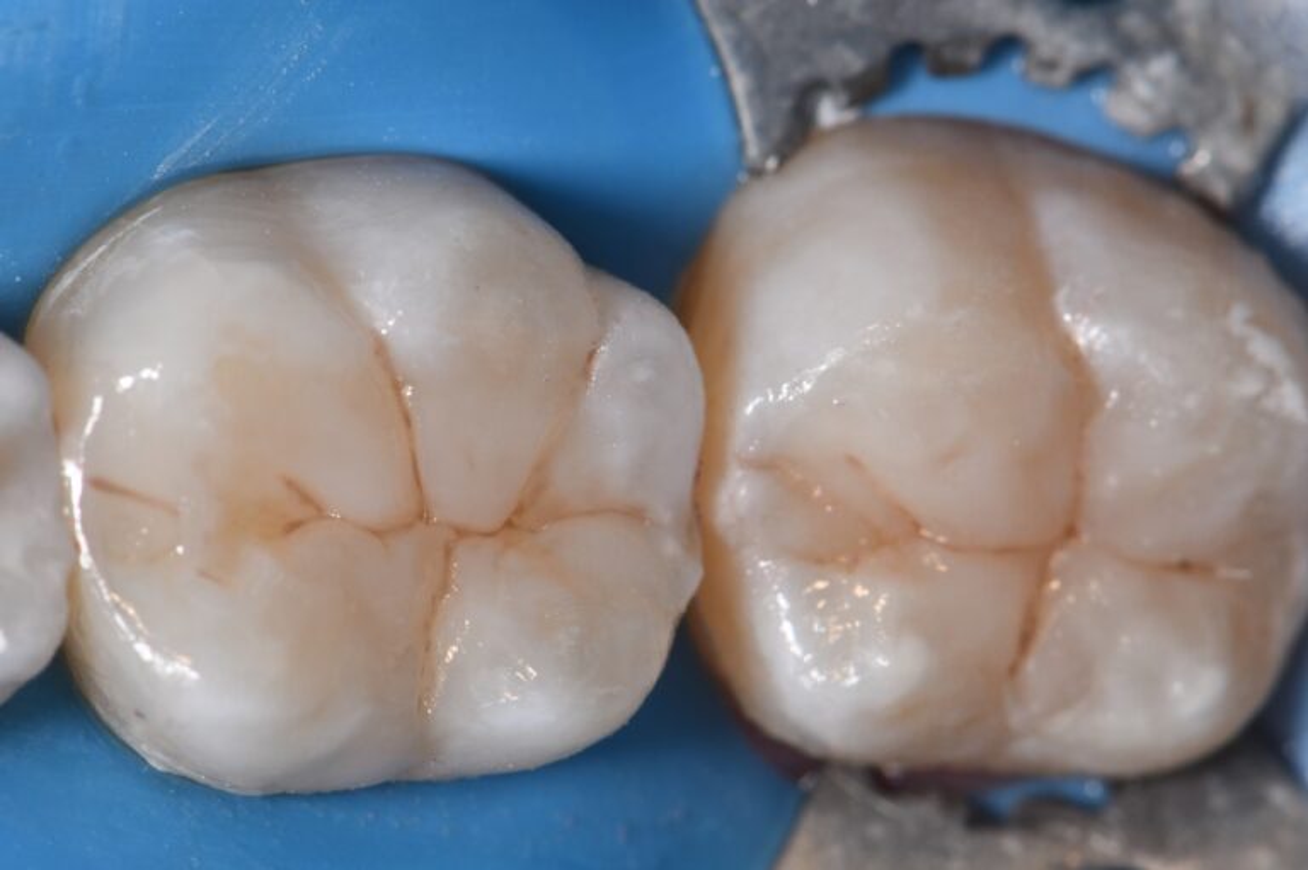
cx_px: 654
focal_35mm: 157
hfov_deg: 13.1
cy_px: 435
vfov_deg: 8.7
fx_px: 5700
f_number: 32
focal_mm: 105
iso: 800
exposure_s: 1/200
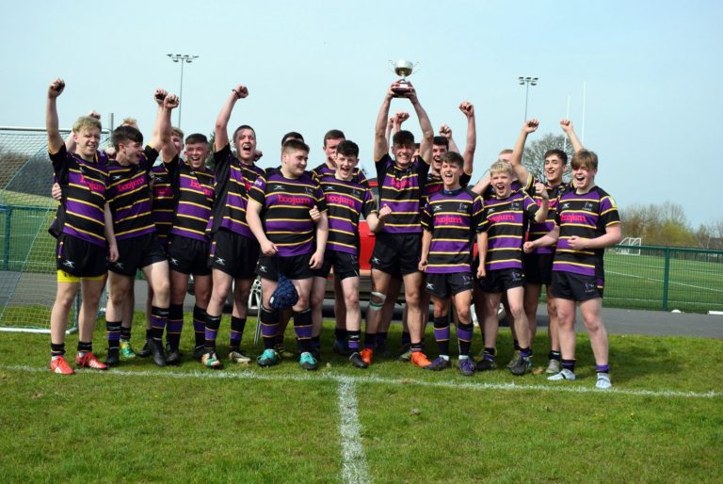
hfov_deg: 46.4
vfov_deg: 32.0
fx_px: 844
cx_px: 362
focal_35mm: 42
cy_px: 242
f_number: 6.3
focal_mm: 28
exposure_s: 1/1600
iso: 400
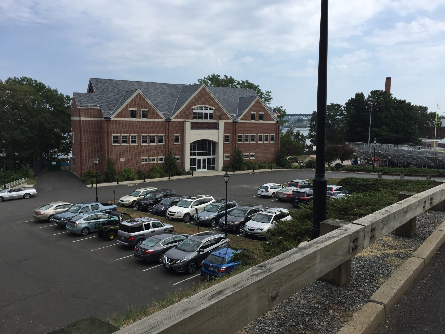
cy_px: 167
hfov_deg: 61.7
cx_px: 222
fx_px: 373
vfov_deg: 48.2
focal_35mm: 29
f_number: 2.2
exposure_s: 1/2326
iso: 32
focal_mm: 4.15
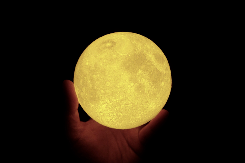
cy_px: 82
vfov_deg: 53.1
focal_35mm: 24
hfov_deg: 73.7
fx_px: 163
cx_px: 122
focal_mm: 8.8
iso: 160
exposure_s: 1/30
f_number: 2.8
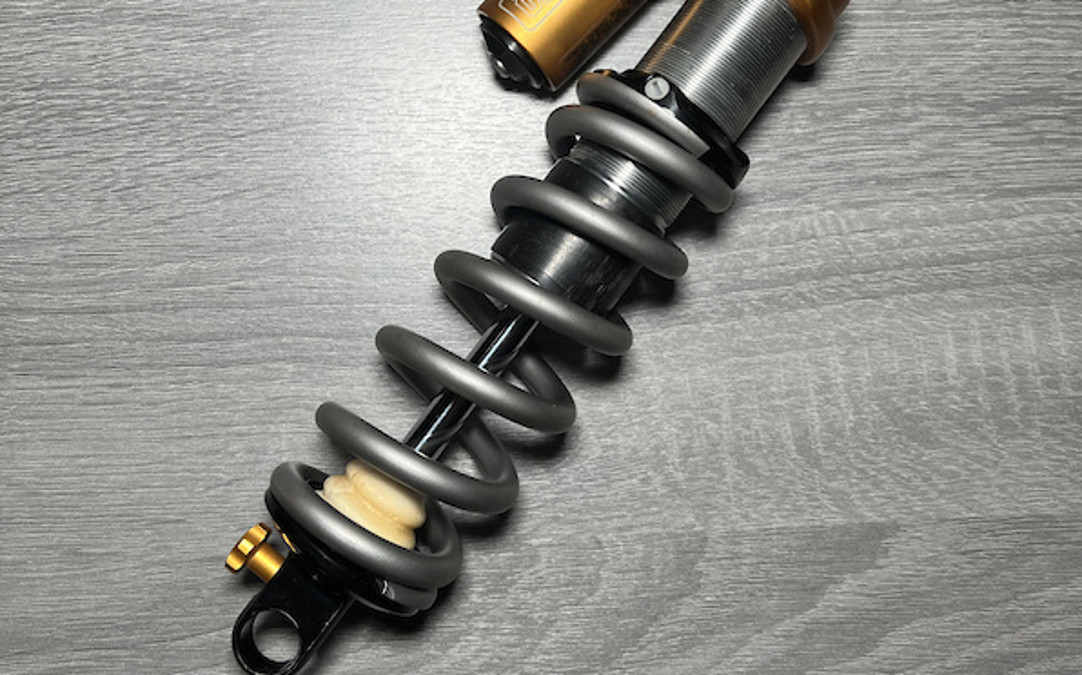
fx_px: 1091
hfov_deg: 52.8
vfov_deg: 34.0
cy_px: 216
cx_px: 543
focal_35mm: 37
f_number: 1.5
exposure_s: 1/121
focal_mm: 5.7
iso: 64
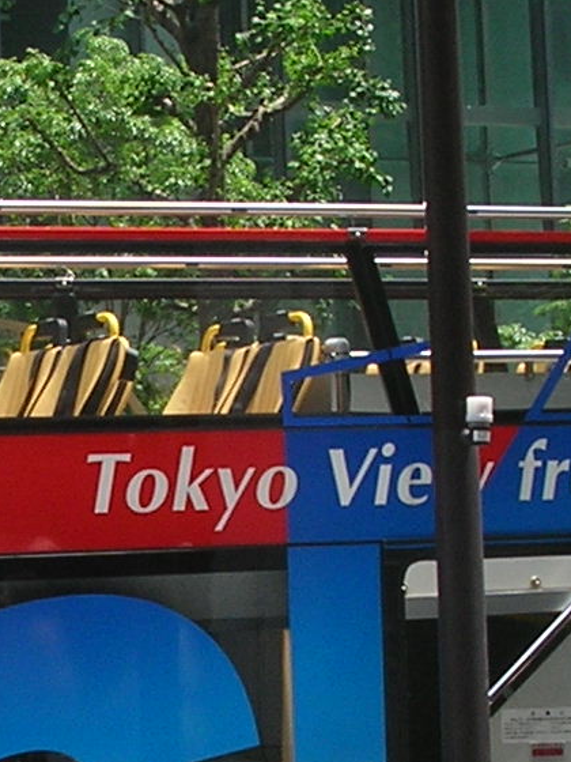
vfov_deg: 12.1
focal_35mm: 162
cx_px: 105
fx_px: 3563
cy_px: 614
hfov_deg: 9.1
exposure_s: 1/237
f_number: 3
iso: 50
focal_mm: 5.8
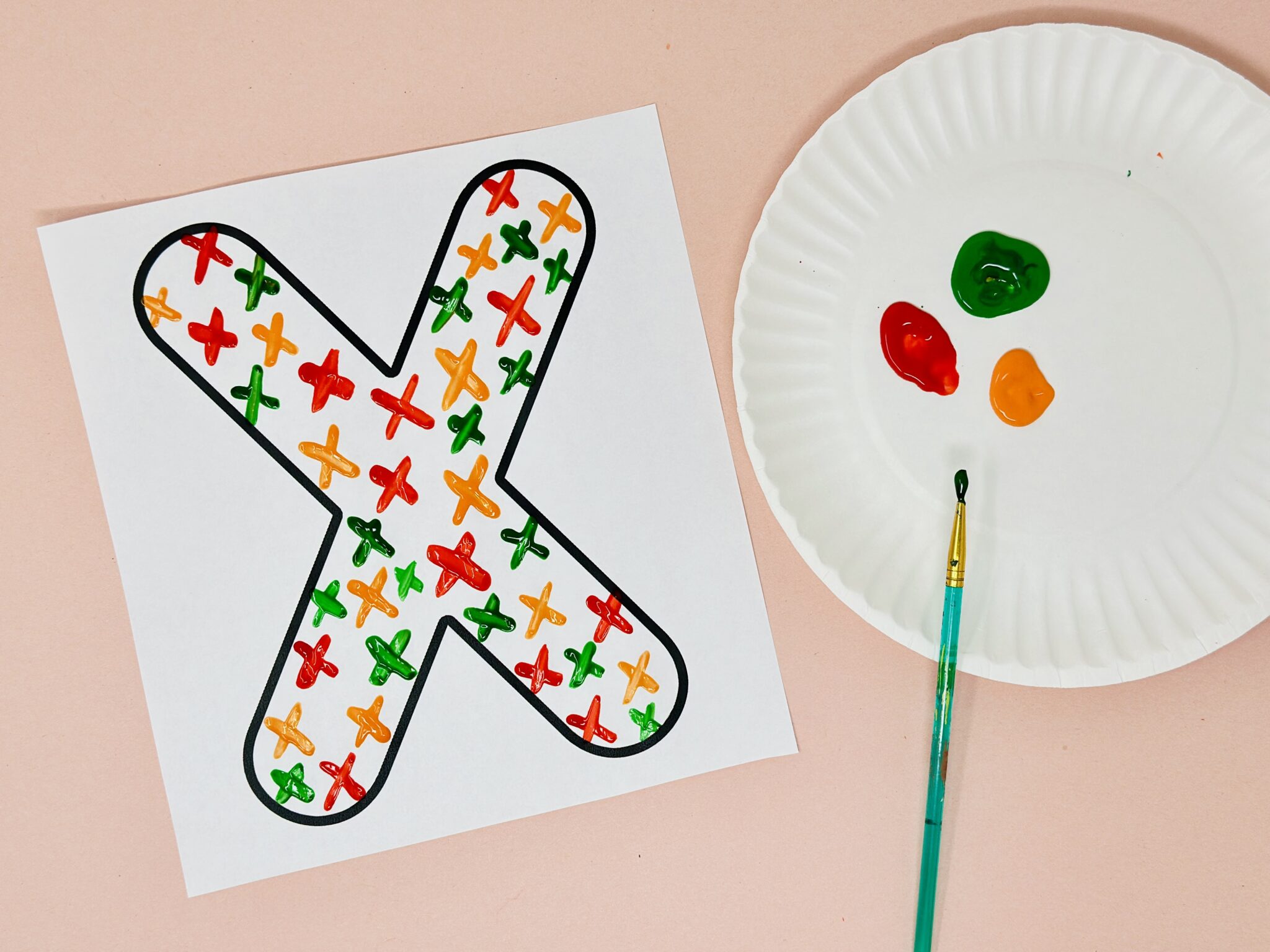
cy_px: 476
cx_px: 635
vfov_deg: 30.3
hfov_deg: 39.7
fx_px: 1761
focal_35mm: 48
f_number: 1.78
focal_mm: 6.86
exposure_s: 1/241
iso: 80
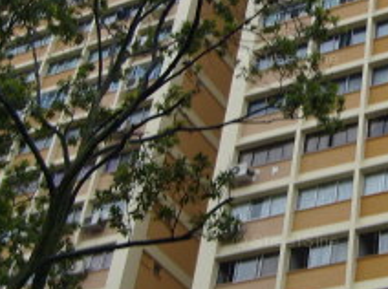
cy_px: 60
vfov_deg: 16.1
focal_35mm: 91
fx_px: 1018
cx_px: 370
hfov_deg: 21.0
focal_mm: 5.8
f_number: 7.1
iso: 80
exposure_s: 1/60
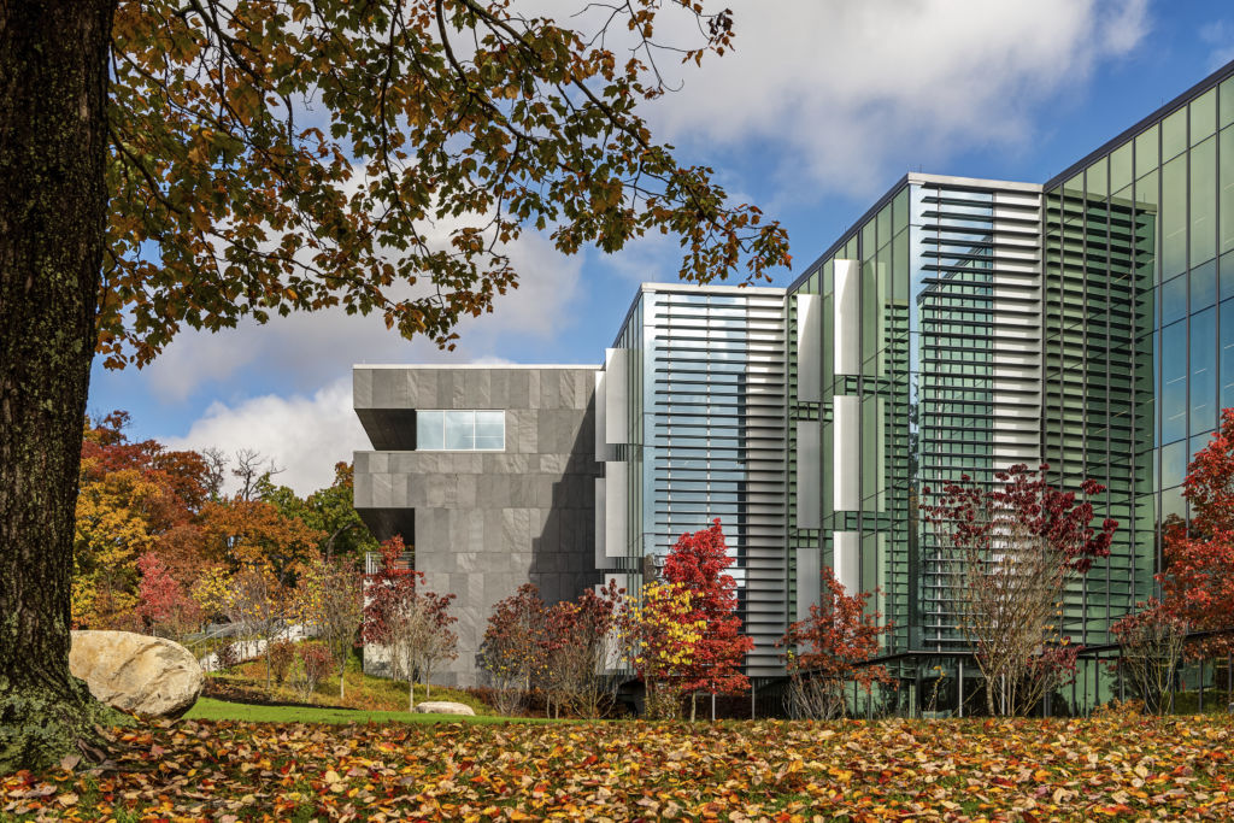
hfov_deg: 46.4
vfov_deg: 31.9
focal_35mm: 42
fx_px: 1440
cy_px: 412
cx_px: 617
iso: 100
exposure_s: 1/30
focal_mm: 42
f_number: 13
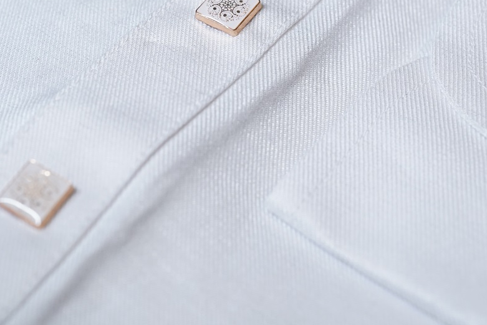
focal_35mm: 96
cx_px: 335
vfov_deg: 14.2
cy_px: 53
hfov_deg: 21.1
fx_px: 1299
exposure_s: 1/250
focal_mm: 50
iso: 2000
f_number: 5
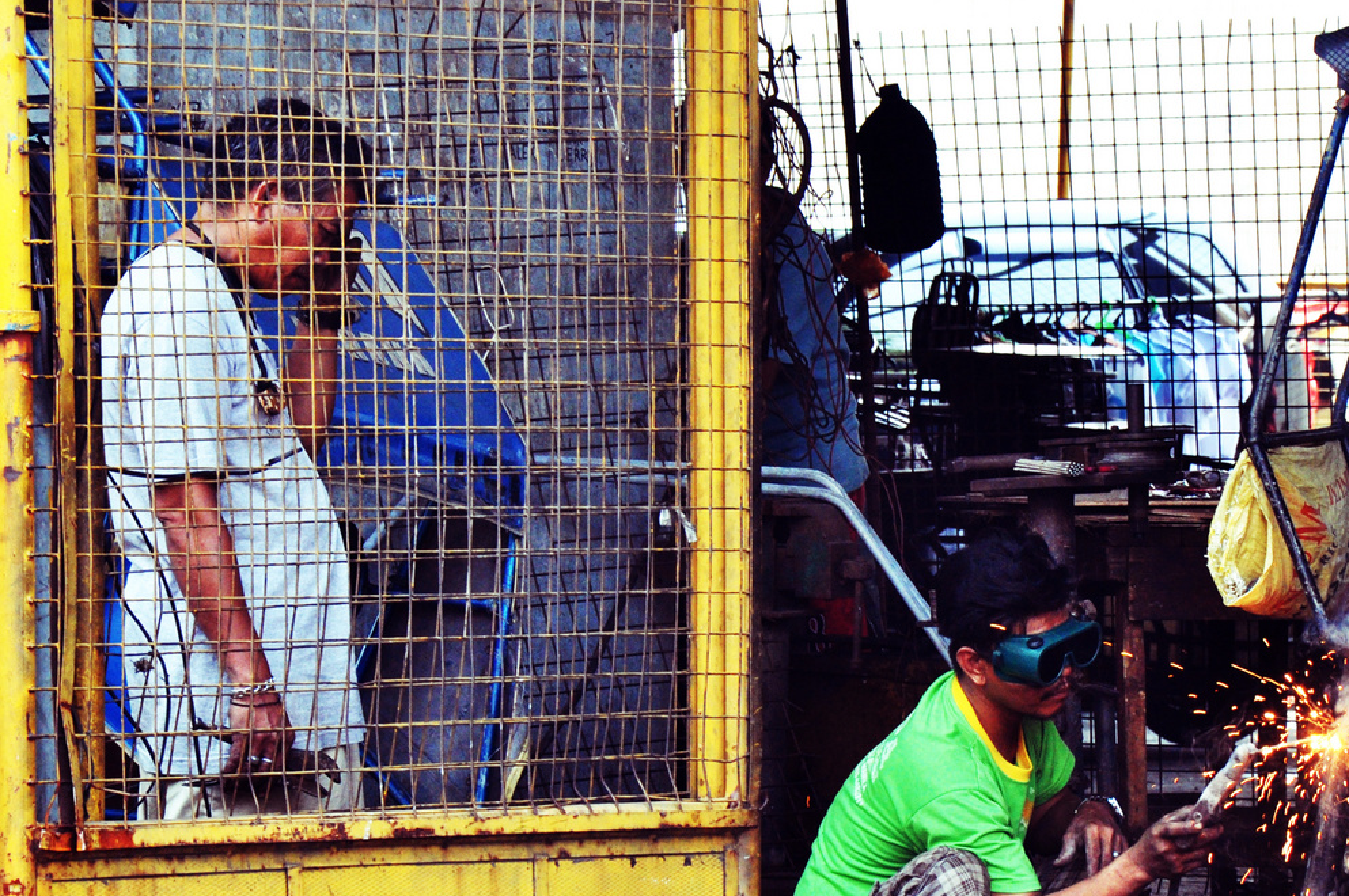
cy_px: 652
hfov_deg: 8.0
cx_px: 963
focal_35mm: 258
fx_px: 9651
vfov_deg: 5.3
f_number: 10
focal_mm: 105
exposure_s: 1/125
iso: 640
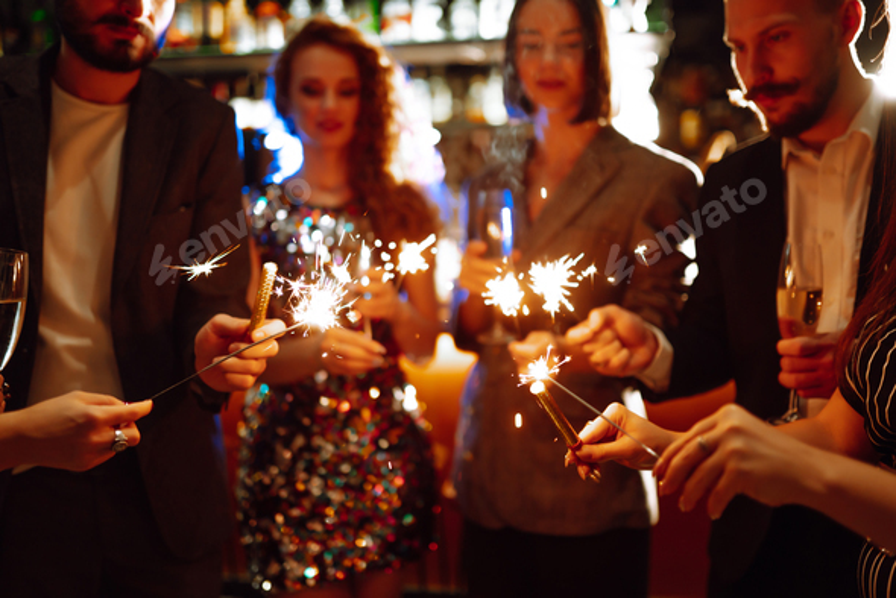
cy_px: 299
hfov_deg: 54.4
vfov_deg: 37.9
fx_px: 871
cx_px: 448
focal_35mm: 35
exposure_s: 1/125
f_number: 1.4
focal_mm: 35
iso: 500
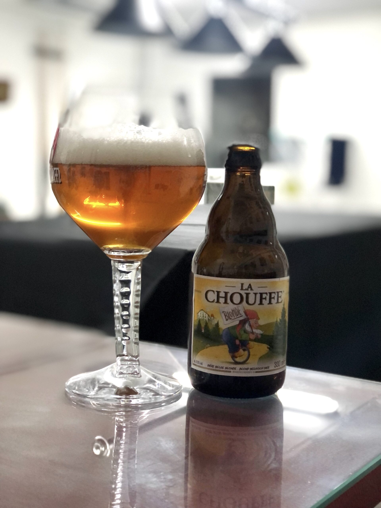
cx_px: 190
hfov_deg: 25.7
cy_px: 254
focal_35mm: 57
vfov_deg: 33.8
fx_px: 836
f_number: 2.8
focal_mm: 6.6
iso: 320
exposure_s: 1/33
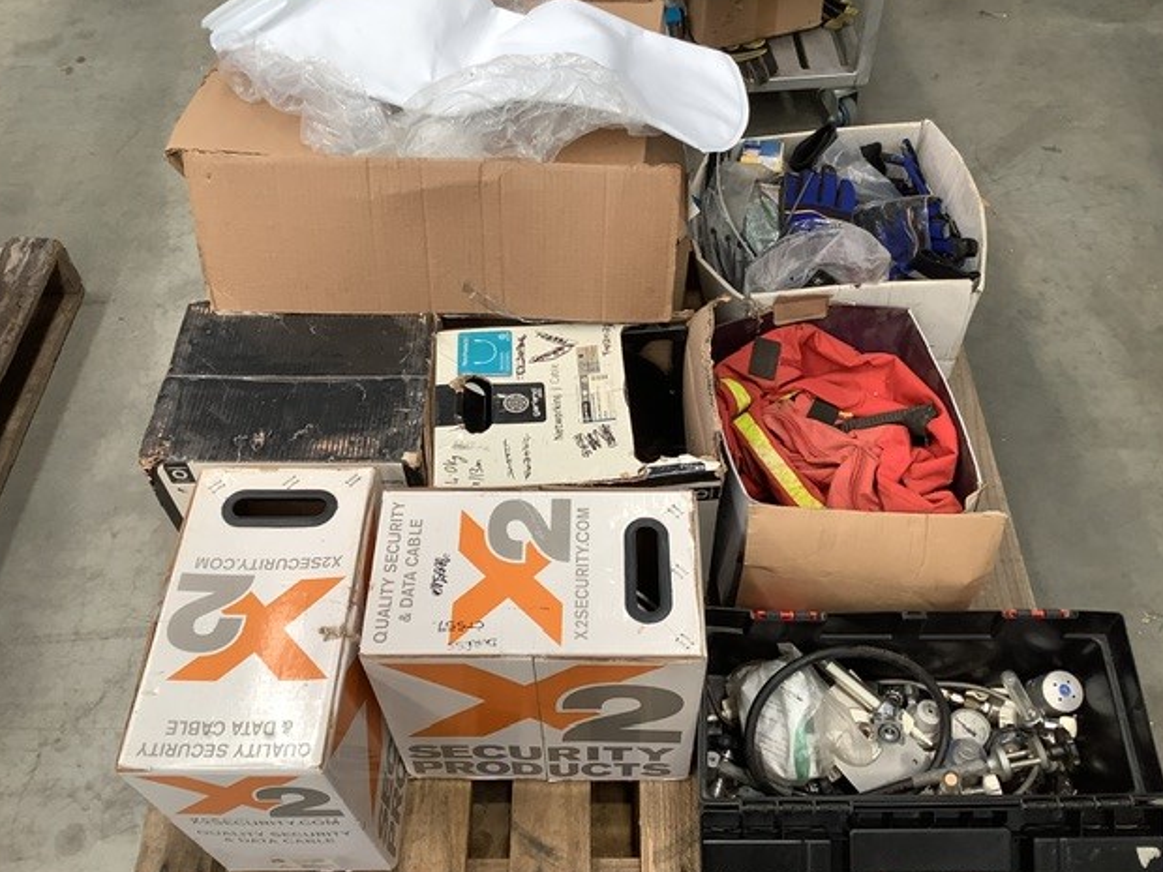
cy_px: 429
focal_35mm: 32
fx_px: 1075
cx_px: 580
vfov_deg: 44.2
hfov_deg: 56.8
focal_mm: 3.3
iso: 64
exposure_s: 1/50
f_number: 2.4
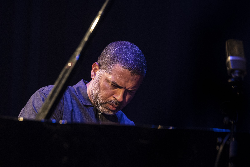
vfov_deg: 5.1
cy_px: 84
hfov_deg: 7.6
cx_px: 125
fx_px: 1875
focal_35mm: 270
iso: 3200
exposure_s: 1/125
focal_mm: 180
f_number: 3.2
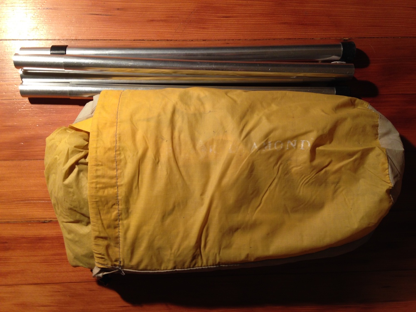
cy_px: 156
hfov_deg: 55.4
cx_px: 208
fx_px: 397
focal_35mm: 33
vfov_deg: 42.9
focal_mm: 4.12
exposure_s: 1/20
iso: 80
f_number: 2.4
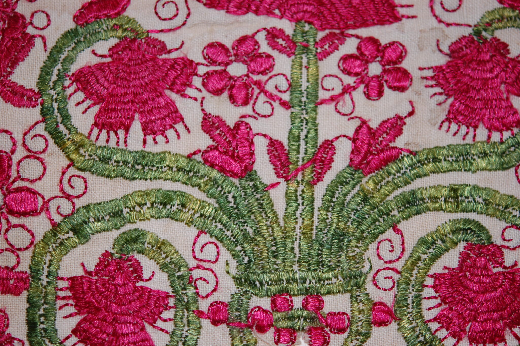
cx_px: 260
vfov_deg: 15.2
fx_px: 1299
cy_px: 173
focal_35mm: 90
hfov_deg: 22.6
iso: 250
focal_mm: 60
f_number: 3.2
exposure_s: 1/60
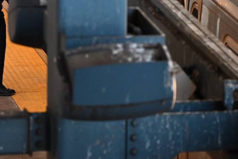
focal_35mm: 375
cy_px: 25
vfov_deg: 3.7
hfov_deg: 5.5
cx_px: 35
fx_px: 2480
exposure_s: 1/200
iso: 4000
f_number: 6.3
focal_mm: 200
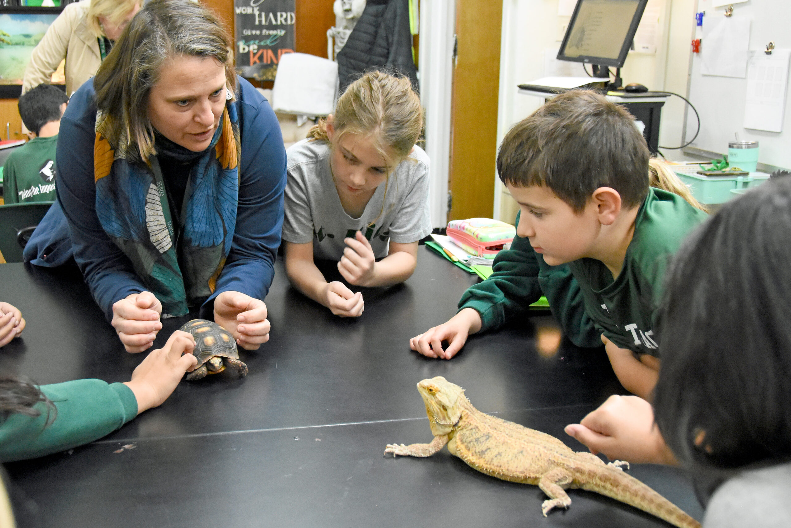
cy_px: 264
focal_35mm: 33
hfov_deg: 57.2
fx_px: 725
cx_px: 396
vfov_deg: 40.0
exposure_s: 1/320
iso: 5000
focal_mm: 22
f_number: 3.8
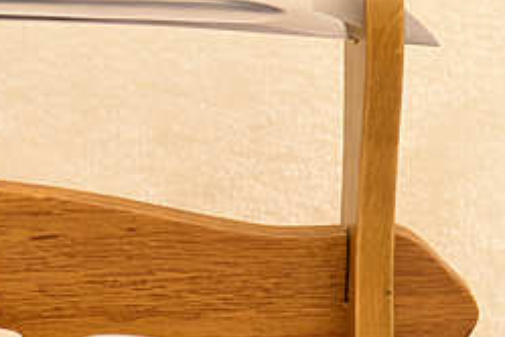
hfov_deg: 8.4
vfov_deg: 5.7
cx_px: -249
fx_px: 3352
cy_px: 4
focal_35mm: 239
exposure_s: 1/80
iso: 200
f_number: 10
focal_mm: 44
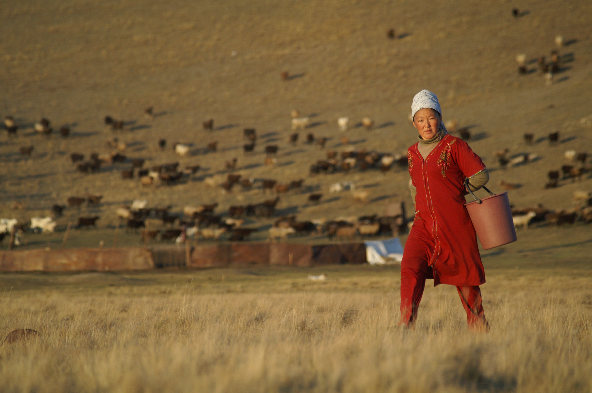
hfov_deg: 6.9
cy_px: 196
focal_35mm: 300
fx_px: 4929
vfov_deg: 4.6
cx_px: 296
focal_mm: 200
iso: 320
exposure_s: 1/500
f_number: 5.6
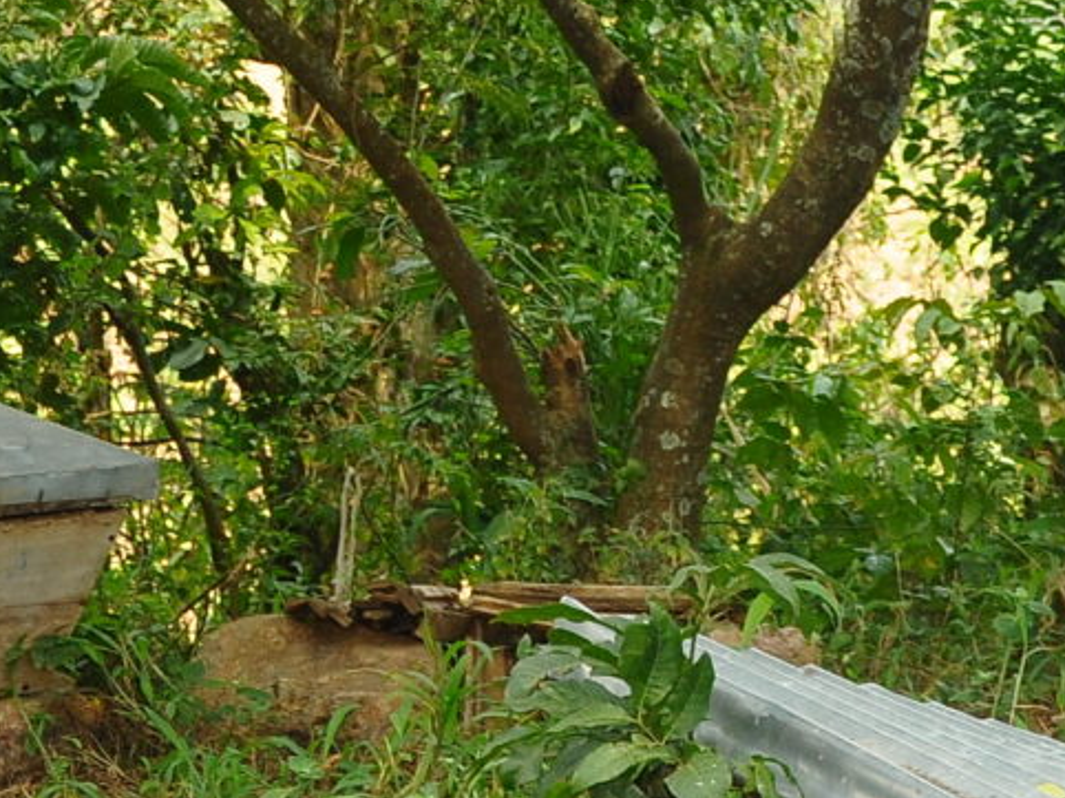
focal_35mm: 196
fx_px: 6027
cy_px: 765
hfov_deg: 10.1
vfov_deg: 7.5
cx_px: 486
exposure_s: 1/200
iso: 250
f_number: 4.2
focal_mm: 32
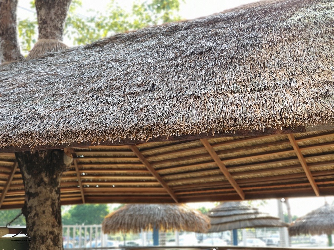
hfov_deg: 36.8
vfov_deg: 28.0
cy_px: 125
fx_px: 502
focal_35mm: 52
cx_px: 167
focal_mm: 6
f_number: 2.4
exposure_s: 1/100
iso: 40
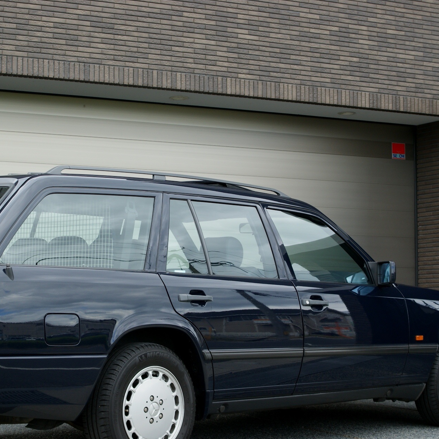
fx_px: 1159
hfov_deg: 21.4
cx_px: 144
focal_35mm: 81
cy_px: 247
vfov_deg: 21.4
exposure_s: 1/125
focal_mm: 35
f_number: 5.6
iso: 100
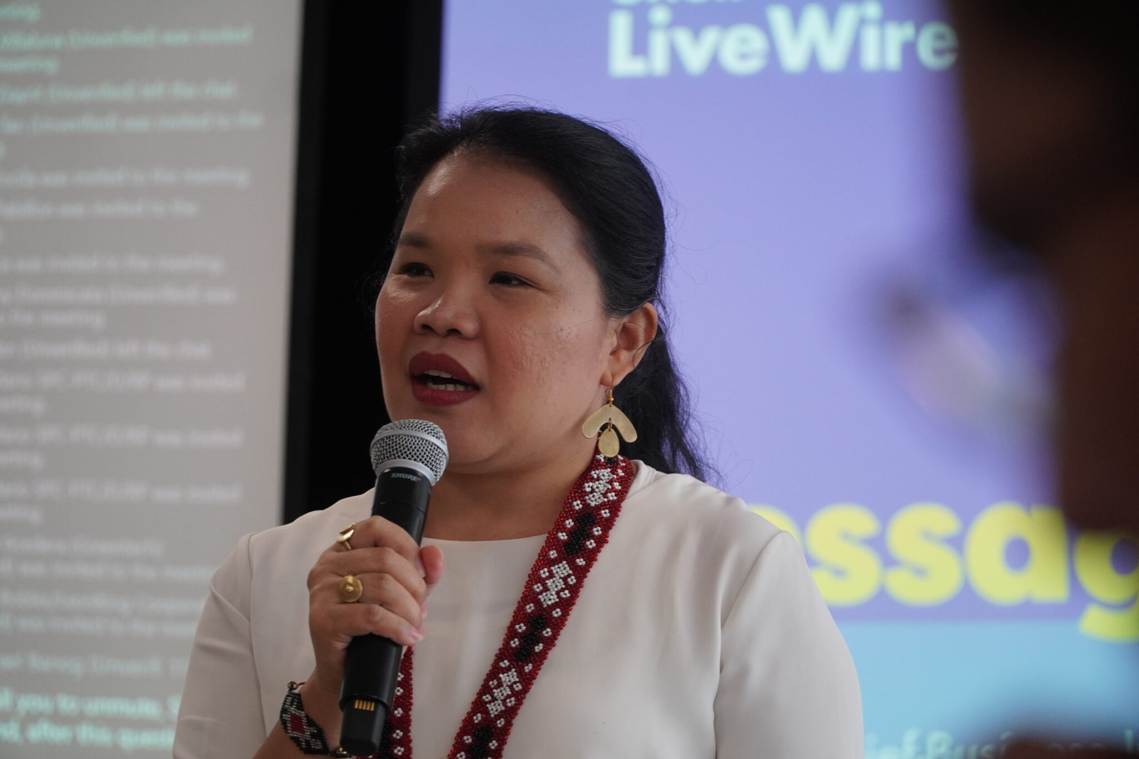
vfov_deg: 9.1
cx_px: 570
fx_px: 4793
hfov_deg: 13.6
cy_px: 380
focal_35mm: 152
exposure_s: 1/160
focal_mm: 101
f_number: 4
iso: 1000
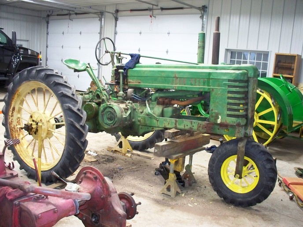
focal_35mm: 36
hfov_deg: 51.4
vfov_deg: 39.7
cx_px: 152
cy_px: 114
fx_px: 315
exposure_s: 1/50
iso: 400
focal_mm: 7.54
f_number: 2.8
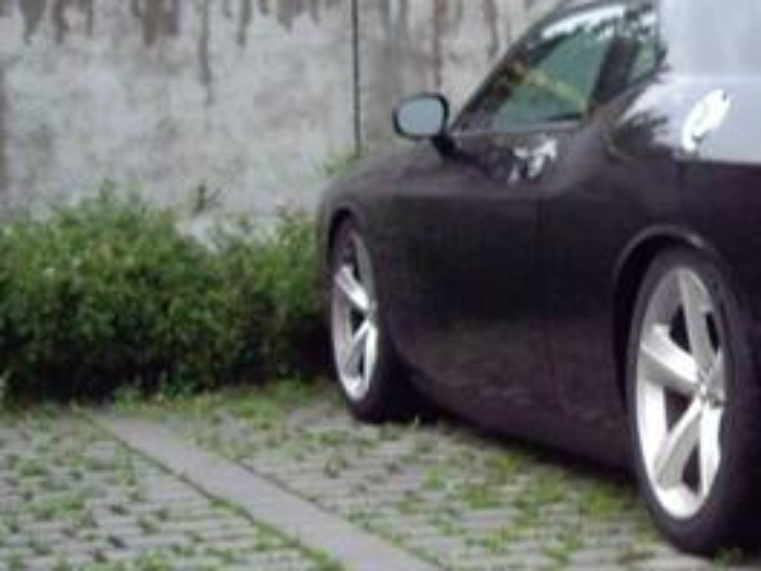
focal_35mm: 115
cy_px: 306
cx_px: 899
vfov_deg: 12.9
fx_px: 2528
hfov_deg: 16.4
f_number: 2.7
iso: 200
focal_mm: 6.2
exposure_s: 1/40
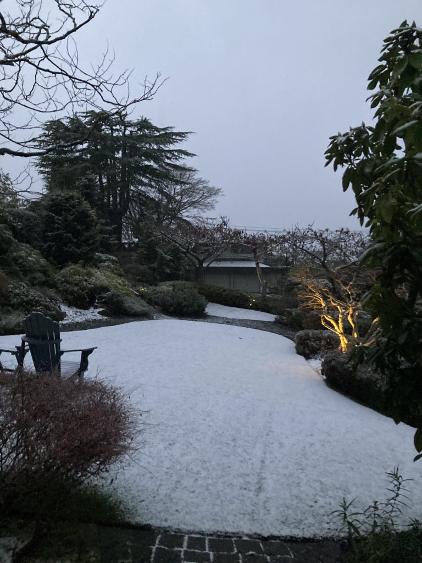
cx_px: 211
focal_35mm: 28
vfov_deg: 63.4
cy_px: 282
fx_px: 455
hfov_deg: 49.7
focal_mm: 3.99
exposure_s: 1/27
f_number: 1.8
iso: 640
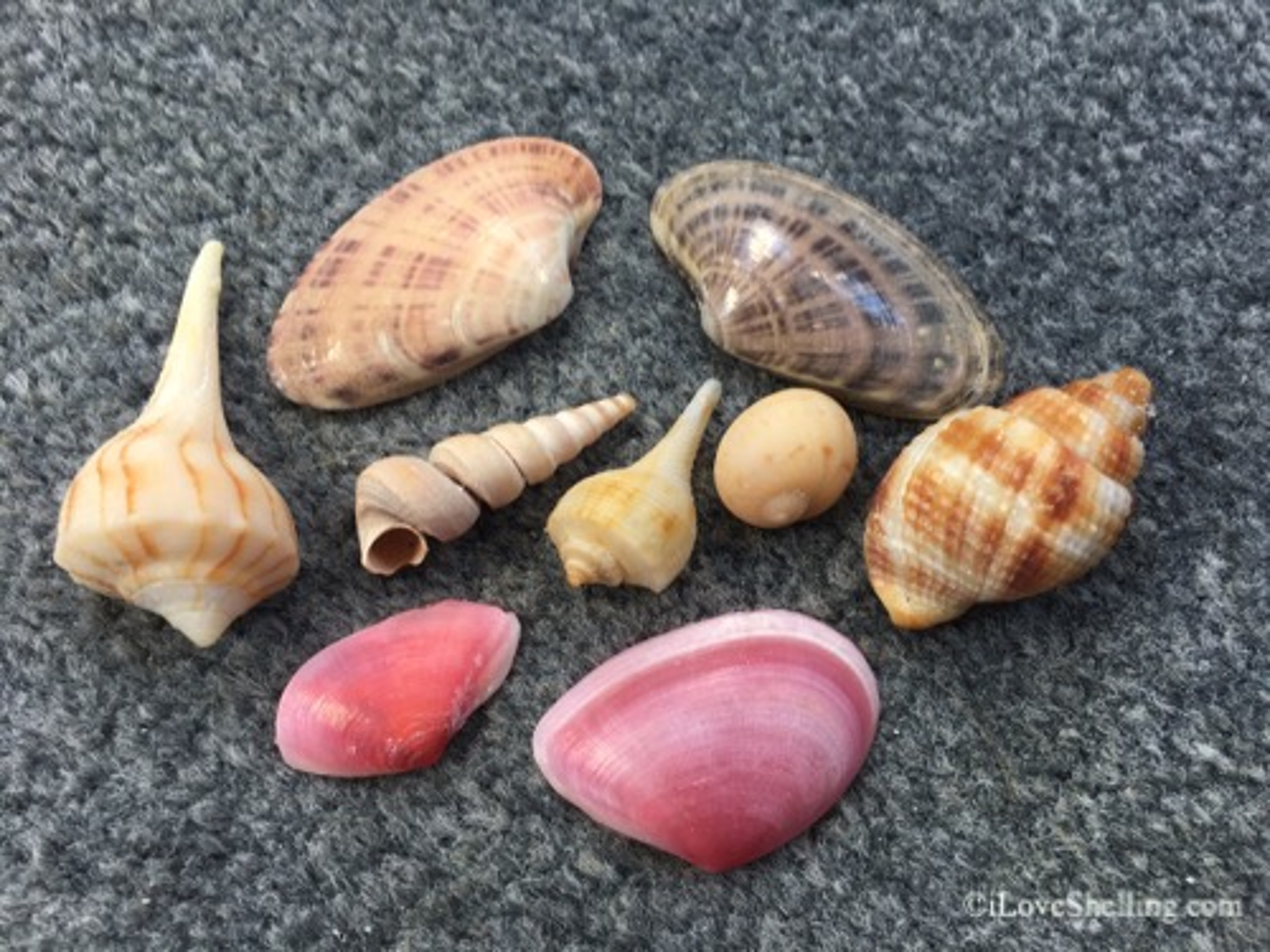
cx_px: 635
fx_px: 1064
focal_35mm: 29
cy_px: 476
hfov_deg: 61.7
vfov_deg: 48.2
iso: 25
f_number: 2.2
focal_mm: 4.15
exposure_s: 1/60
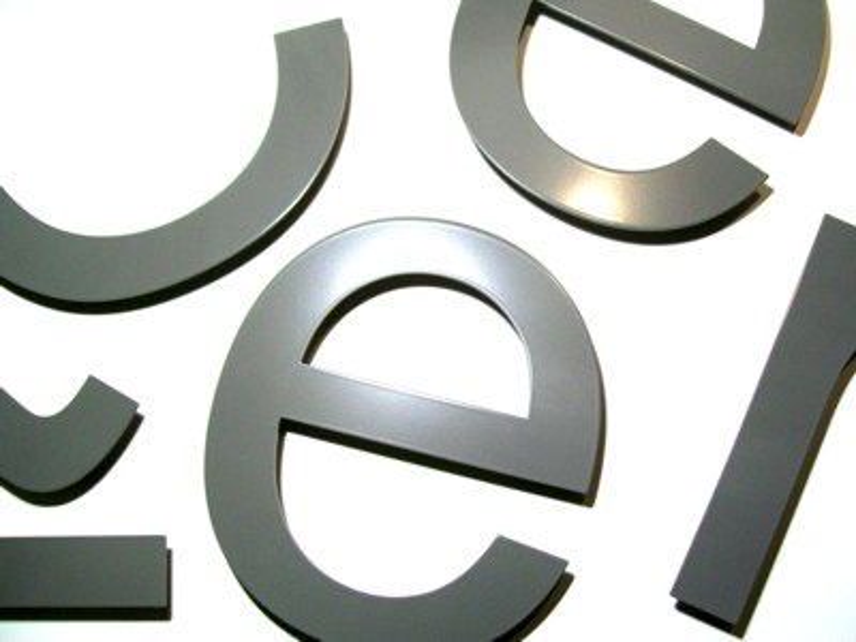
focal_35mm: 34
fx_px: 841
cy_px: 321
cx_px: 428
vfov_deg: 41.8
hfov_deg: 54.0
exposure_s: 1/80
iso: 64
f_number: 2.7
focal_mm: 6.1
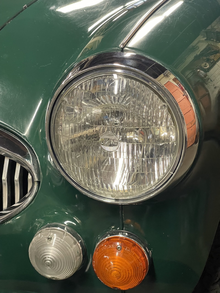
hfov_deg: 22.9
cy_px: 146
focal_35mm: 64
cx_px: 110
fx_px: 542
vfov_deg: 30.3
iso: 320
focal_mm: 7.5
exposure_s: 1/60
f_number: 2.2
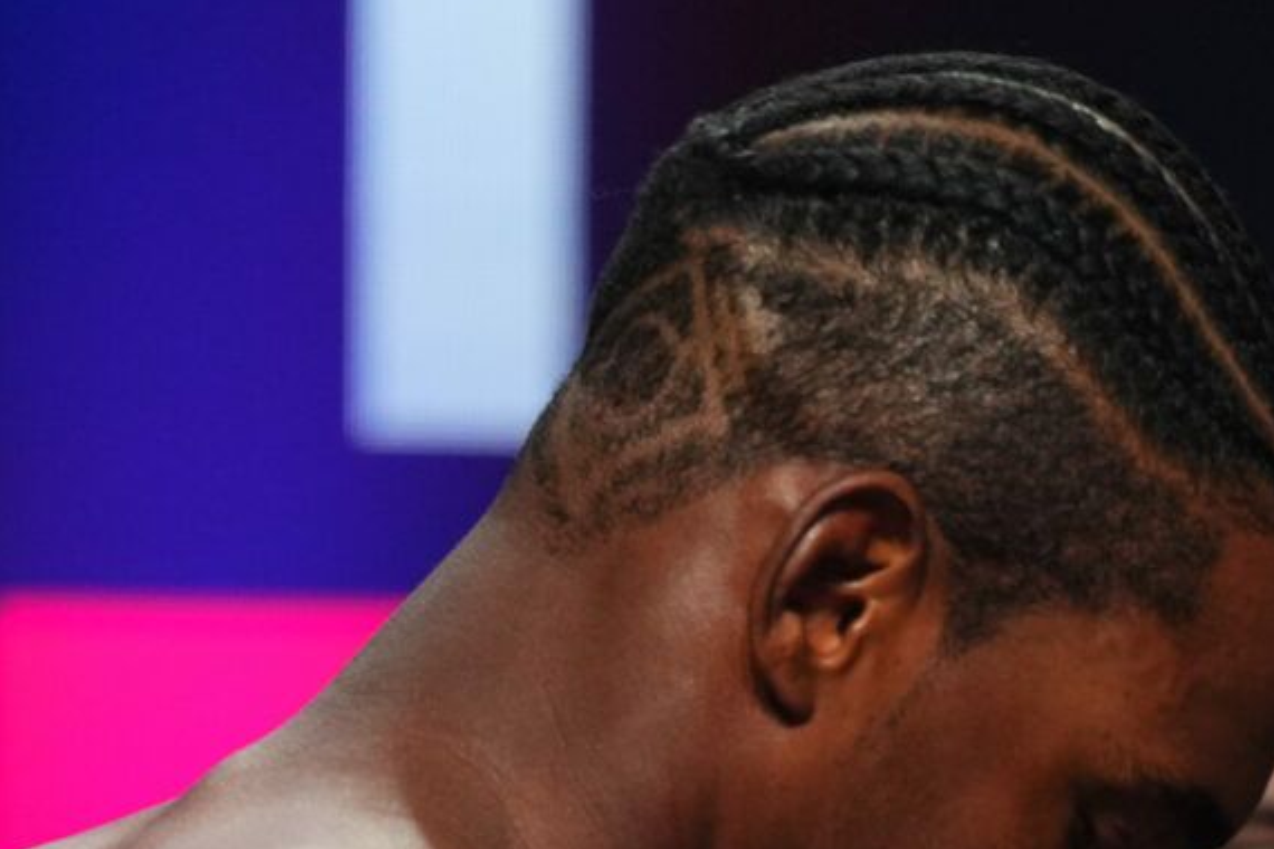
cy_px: 1742
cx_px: 2177
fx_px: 29866
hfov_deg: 2.4
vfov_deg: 1.6
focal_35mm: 844
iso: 640
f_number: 2.8
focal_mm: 188
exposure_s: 1/320
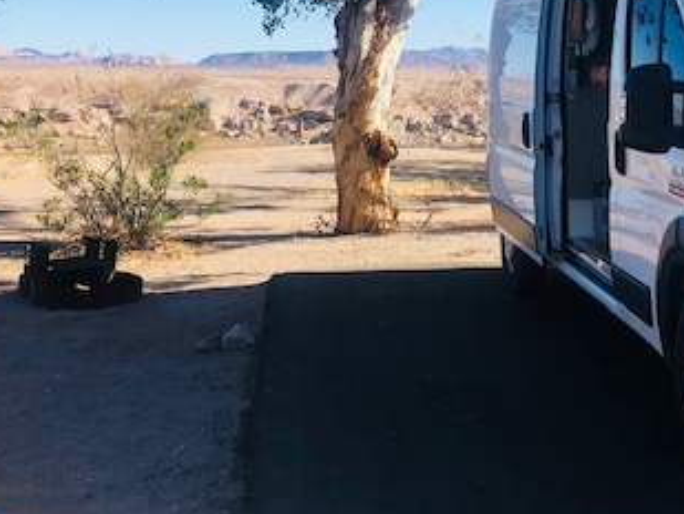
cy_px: 38
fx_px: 1147
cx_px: 432
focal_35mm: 58
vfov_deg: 24.4
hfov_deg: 33.0
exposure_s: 1/1453
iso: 20
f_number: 1.8
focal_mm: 3.99
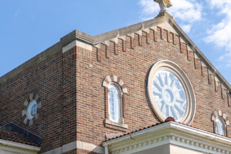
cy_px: 164
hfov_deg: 23.7
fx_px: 539
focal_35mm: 84
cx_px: 37
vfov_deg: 15.9
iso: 100
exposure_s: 1/5000
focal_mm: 35
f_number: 1.6
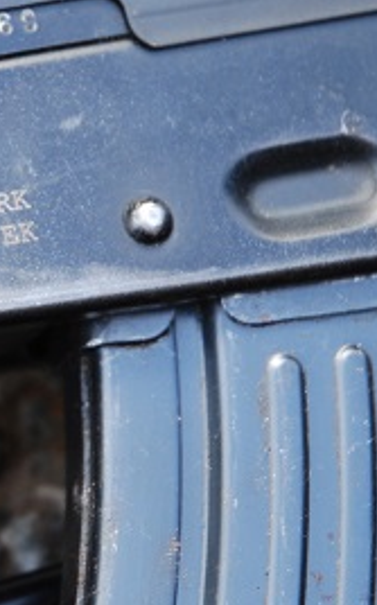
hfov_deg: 5.4
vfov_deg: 8.7
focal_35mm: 240
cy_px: 218
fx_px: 3954
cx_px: -93
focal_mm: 70
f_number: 4.5
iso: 320
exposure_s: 1/125
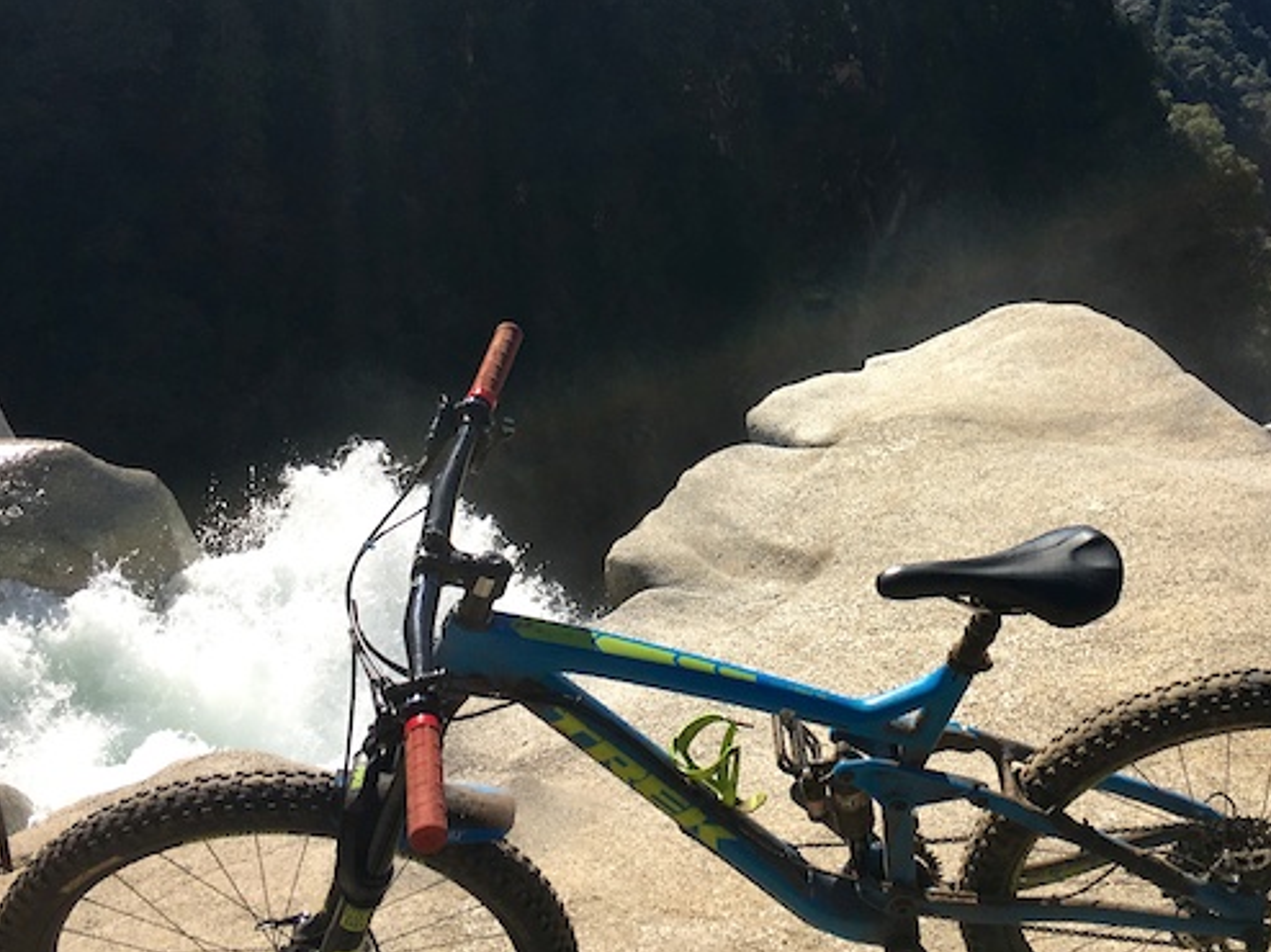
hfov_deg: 40.1
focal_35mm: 47
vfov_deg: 30.4
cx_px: 818
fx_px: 1725
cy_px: 262
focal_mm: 4.15
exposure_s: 1/1876
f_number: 2.2
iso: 25
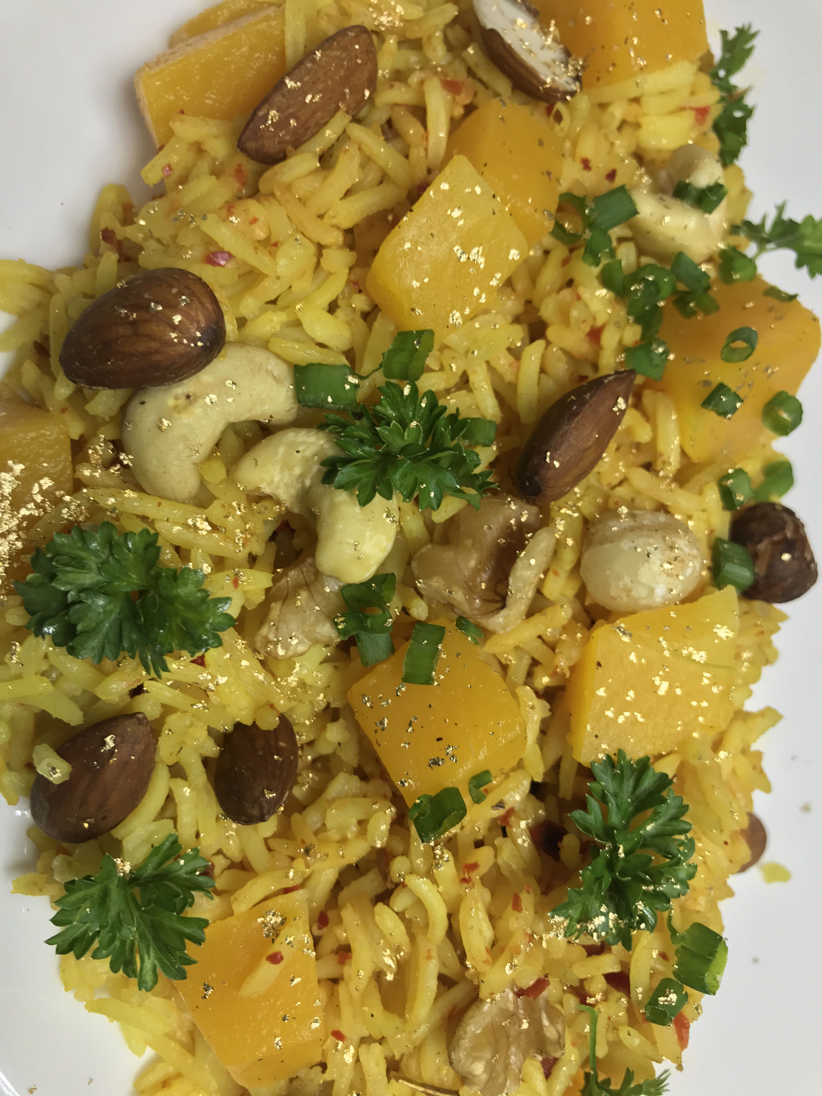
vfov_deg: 63.4
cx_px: 411
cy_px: 548
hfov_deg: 49.7
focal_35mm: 28
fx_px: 887
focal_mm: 3.99
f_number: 1.8
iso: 32
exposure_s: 1/50
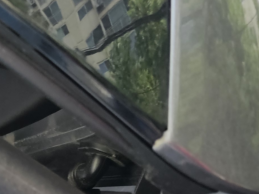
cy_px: 281
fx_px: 748
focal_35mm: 100
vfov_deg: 14.0
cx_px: -233
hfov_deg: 16.0
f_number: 1.7
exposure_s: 1/207
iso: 32
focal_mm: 6.3
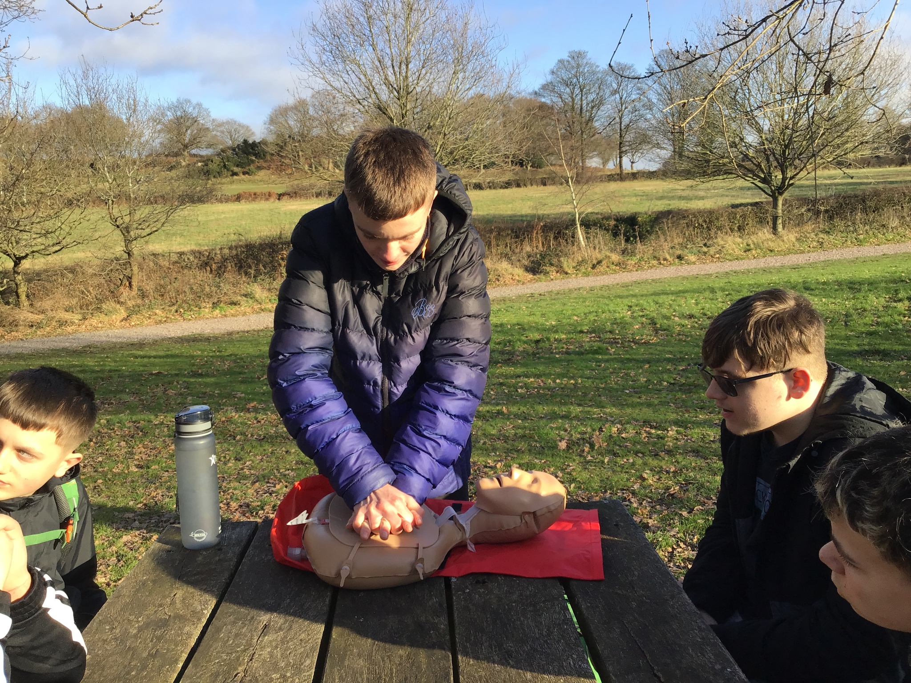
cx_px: 456
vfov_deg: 45.4
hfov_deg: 58.4
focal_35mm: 31
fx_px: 816
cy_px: 342
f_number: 2.4
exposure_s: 1/429
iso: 25
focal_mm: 3.3
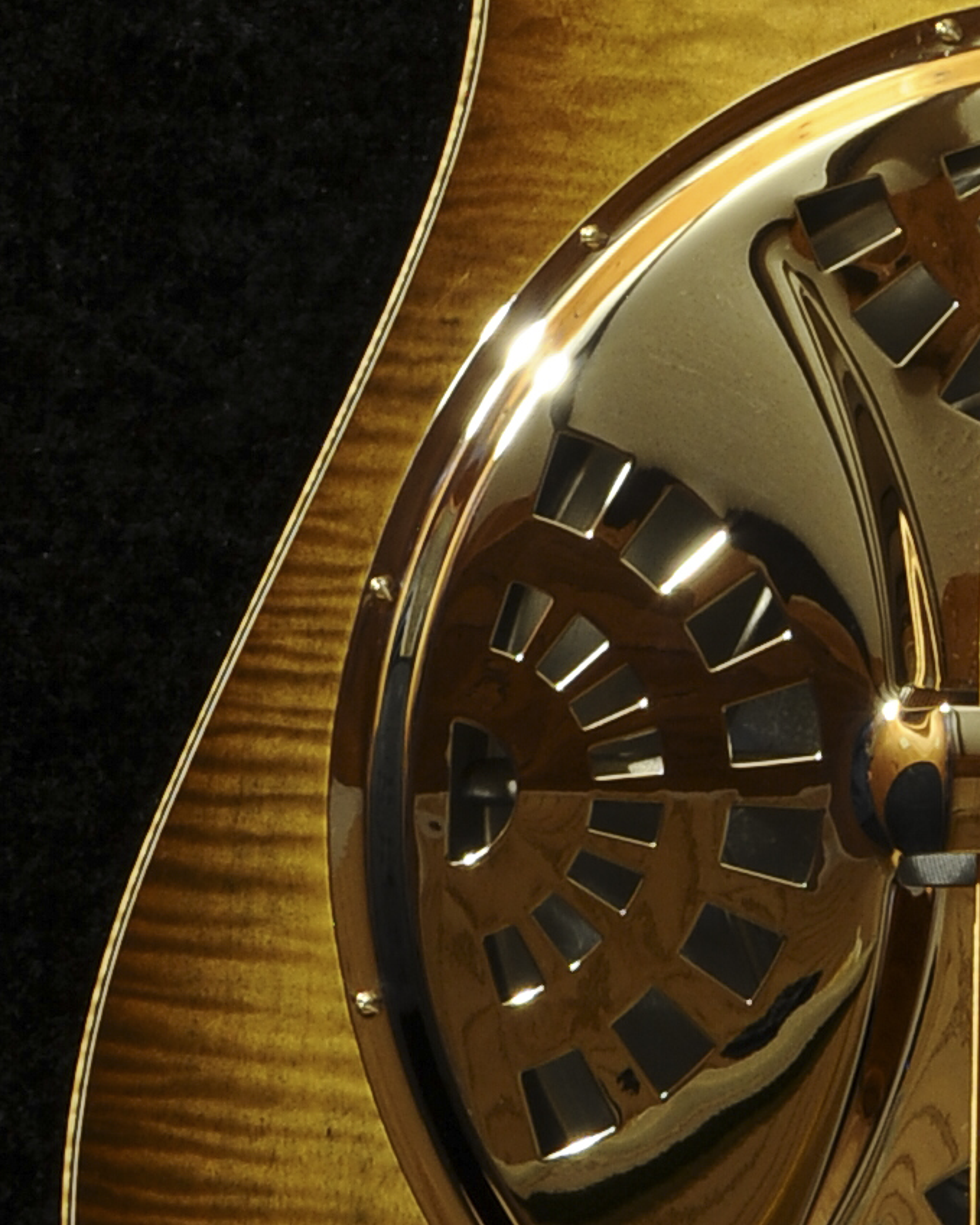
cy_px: -729
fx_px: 11930
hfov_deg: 4.7
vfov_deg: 5.8
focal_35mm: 329
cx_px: 1324
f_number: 22
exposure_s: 30
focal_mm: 70
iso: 400
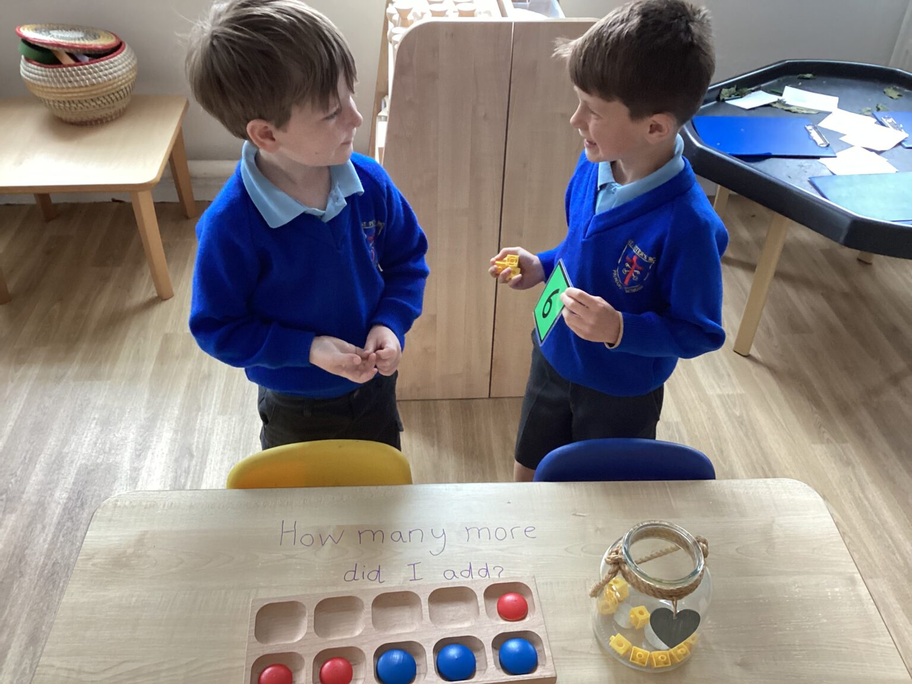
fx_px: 817
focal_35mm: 31
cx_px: 456
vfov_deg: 45.4
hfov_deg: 58.4
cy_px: 342
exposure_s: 1/50
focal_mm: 3.3
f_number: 2.4
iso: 250
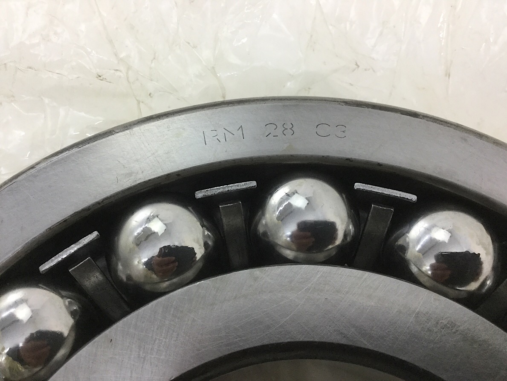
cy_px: 190
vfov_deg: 45.4
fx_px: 454
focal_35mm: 31
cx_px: 254
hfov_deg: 58.3
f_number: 2.4
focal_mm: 3.3
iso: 64
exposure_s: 1/33
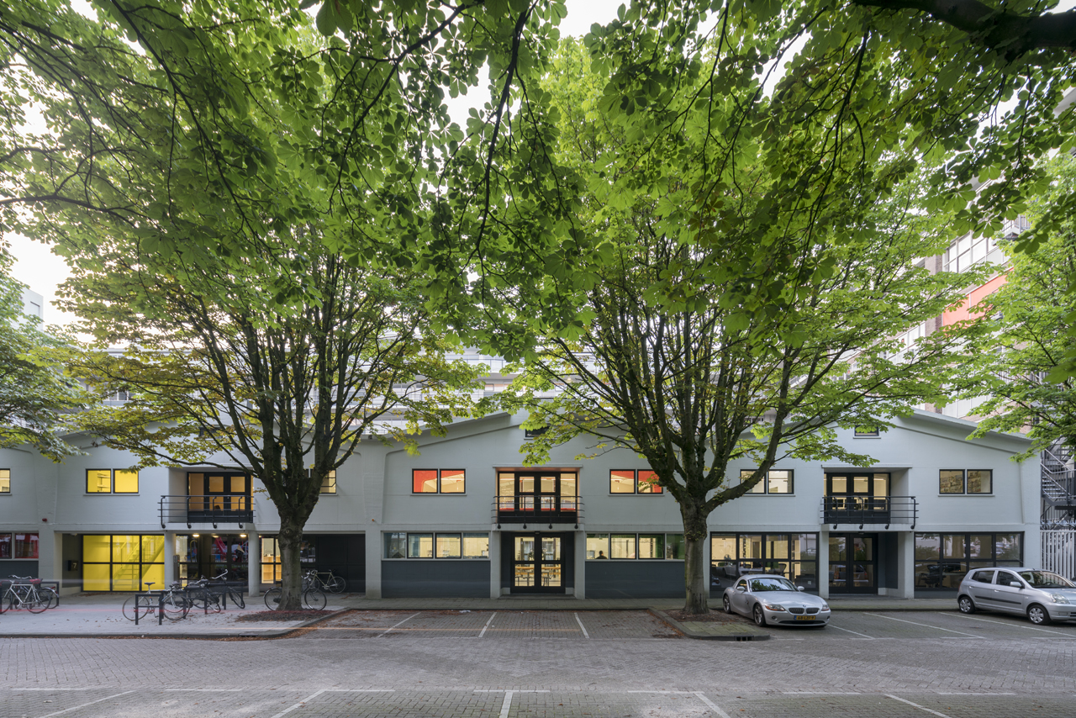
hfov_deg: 93.3
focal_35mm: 17
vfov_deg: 70.5
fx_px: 508
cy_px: 359
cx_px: 538
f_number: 8
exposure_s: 1/2.5
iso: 200
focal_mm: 17
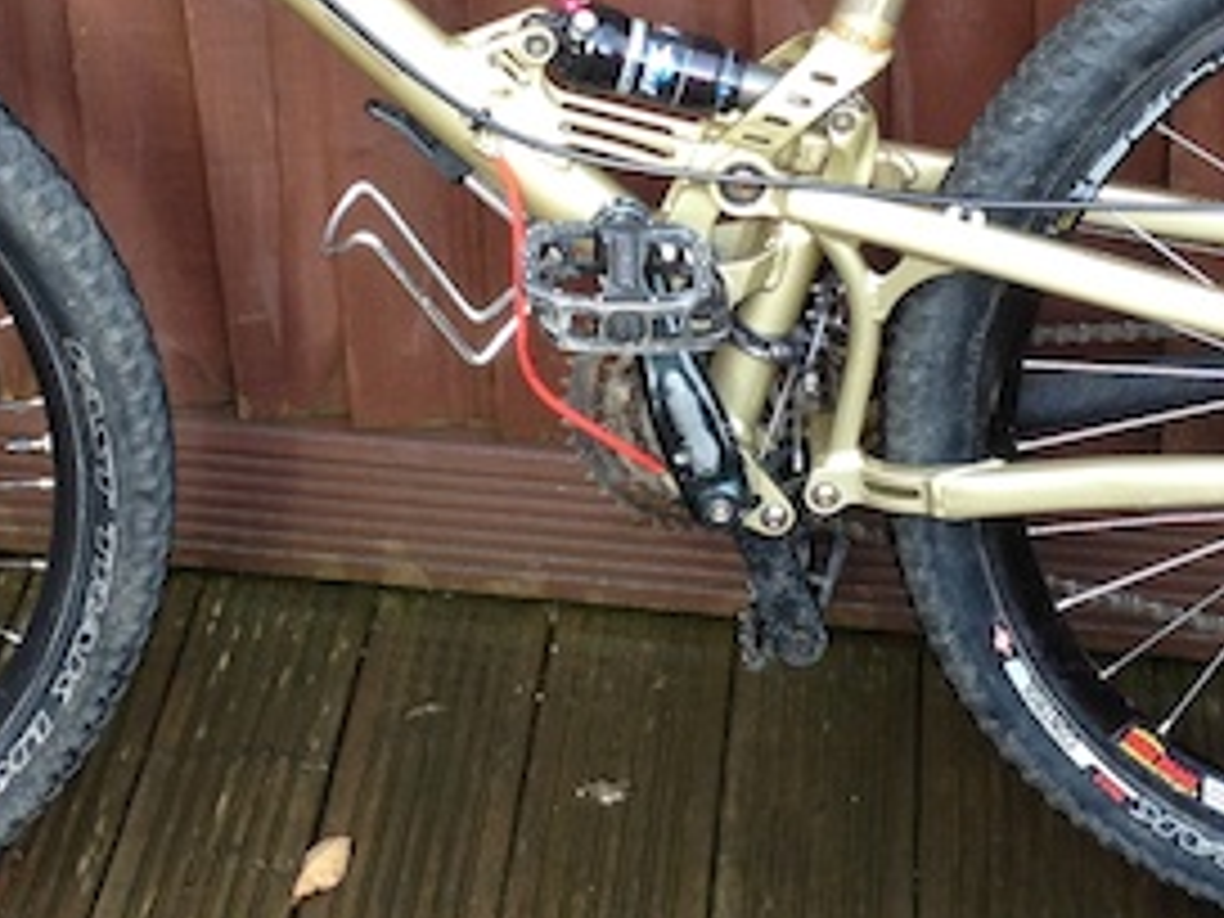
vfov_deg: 14.3
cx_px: 580
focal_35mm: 103
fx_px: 3642
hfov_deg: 19.1
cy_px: 148
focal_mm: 4.28
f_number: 2.4
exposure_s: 1/120
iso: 50
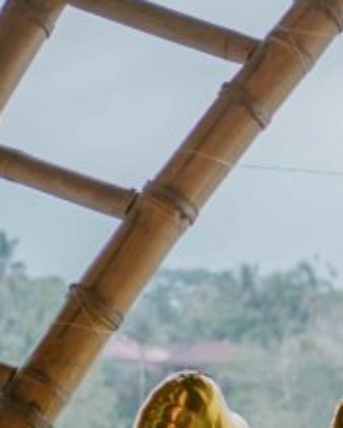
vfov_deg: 8.0
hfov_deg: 6.0
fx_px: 3071
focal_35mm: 242
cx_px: 955
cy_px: 412
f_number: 1.6
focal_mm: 35
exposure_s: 1/200
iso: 400
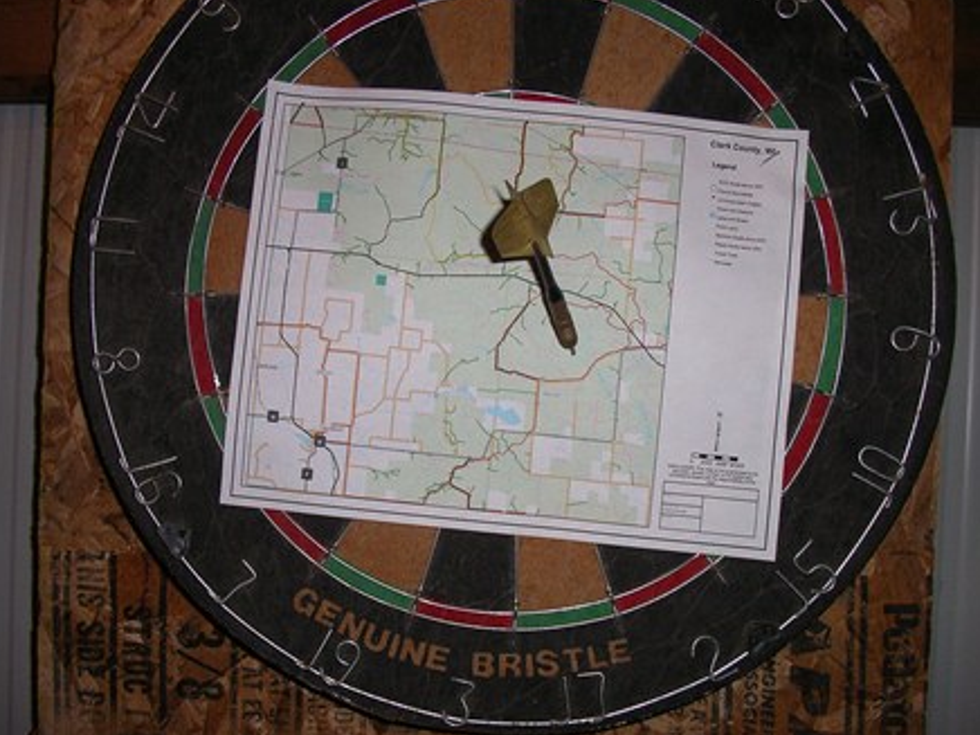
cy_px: 362
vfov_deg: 37.7
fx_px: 1076
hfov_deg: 49.0
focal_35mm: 38
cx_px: 490
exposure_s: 1/60
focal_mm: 5.7
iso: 100
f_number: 2.8
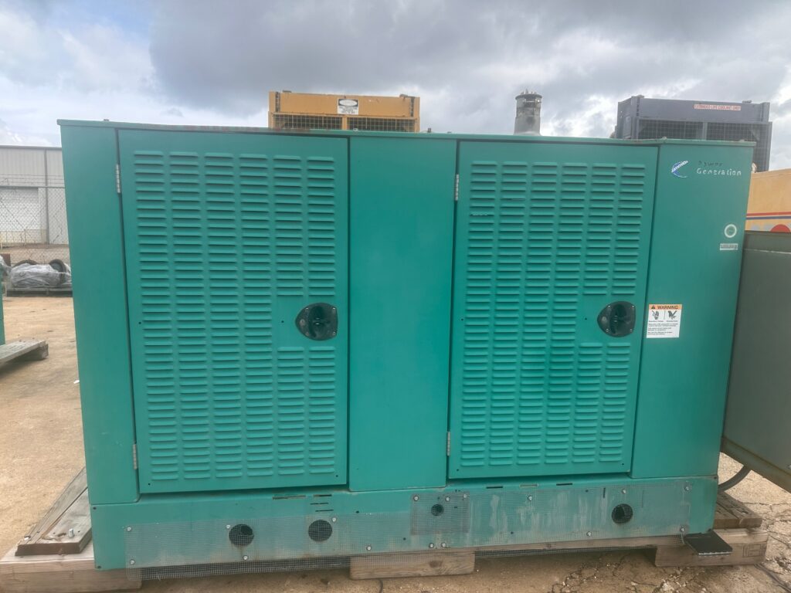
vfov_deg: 56.8
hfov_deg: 71.6
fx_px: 548
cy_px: 296
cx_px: 396
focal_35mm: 24
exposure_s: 1/3247
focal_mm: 6.86
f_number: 1.78
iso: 80
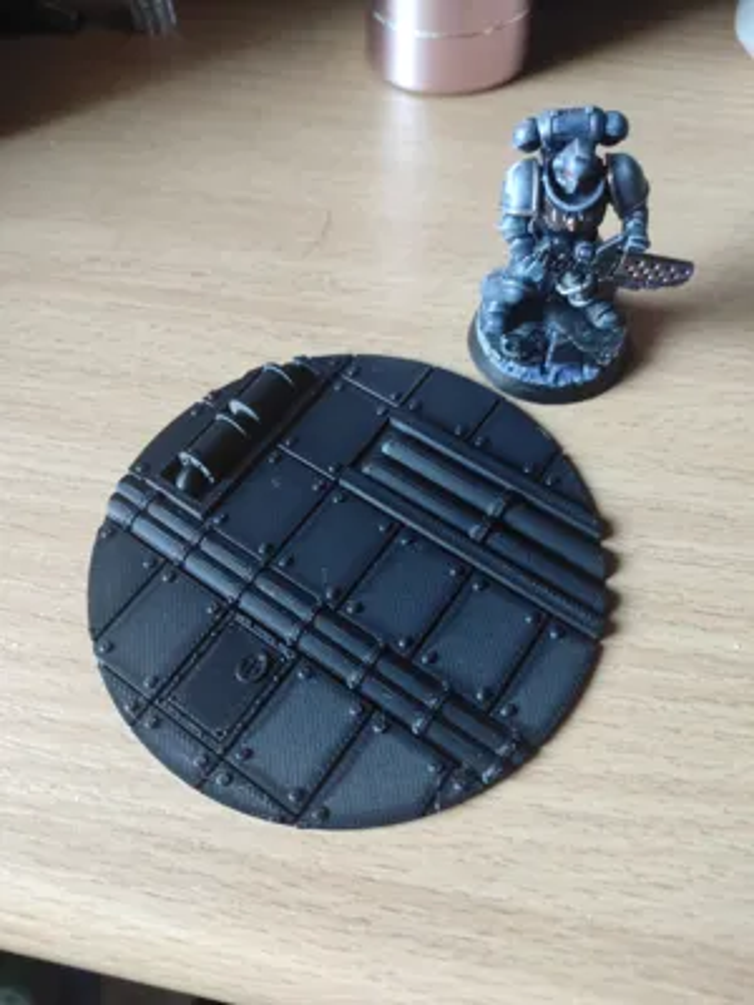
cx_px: 377
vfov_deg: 69.4
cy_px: 502
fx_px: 726
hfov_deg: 54.9
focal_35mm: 25
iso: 956
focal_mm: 5.43
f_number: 1.89
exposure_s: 1/33
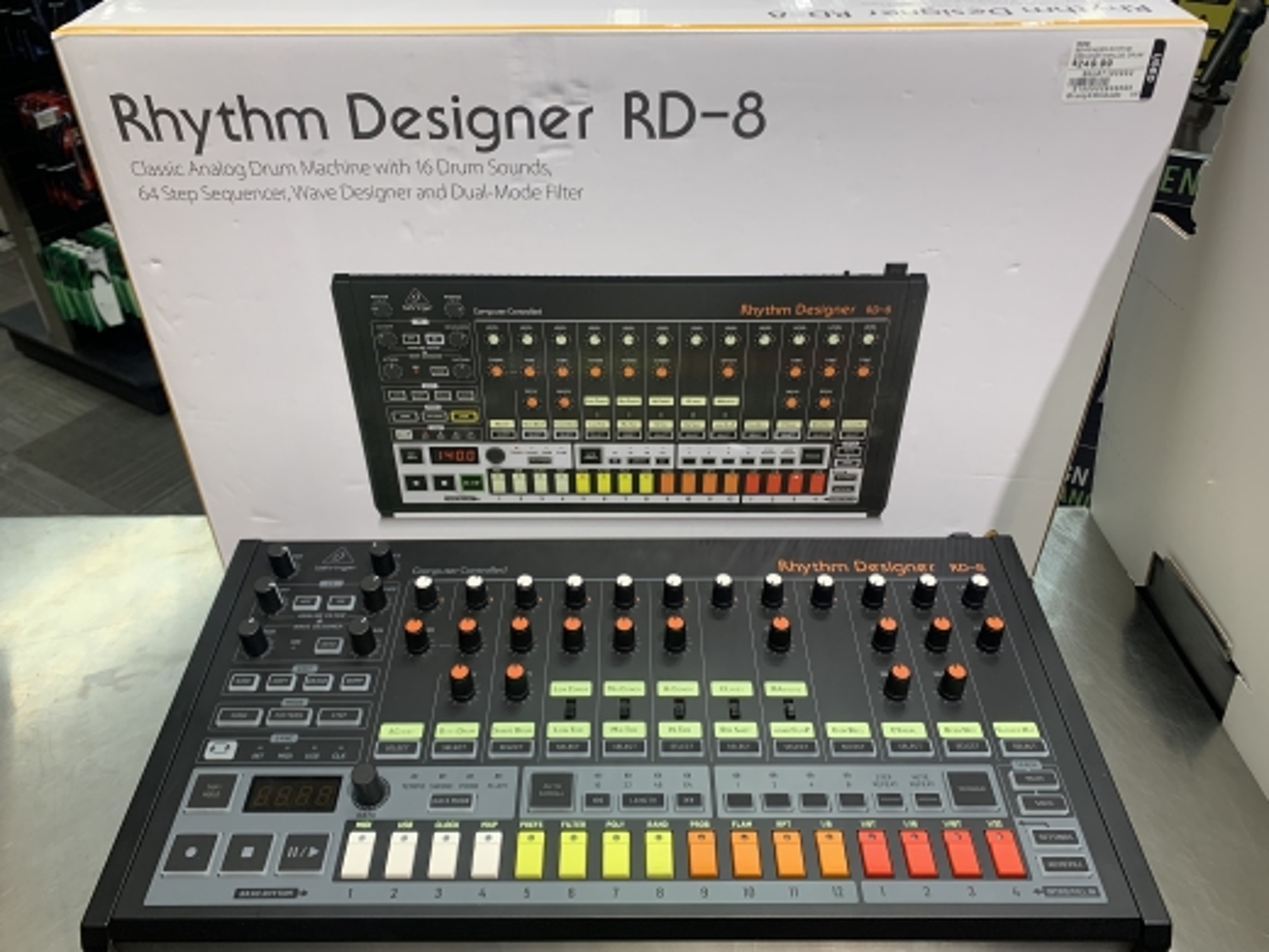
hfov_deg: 67.3
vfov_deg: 53.1
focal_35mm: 26
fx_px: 953
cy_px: 476
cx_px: 634
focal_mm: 4.25
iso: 64
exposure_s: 1/120
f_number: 1.8
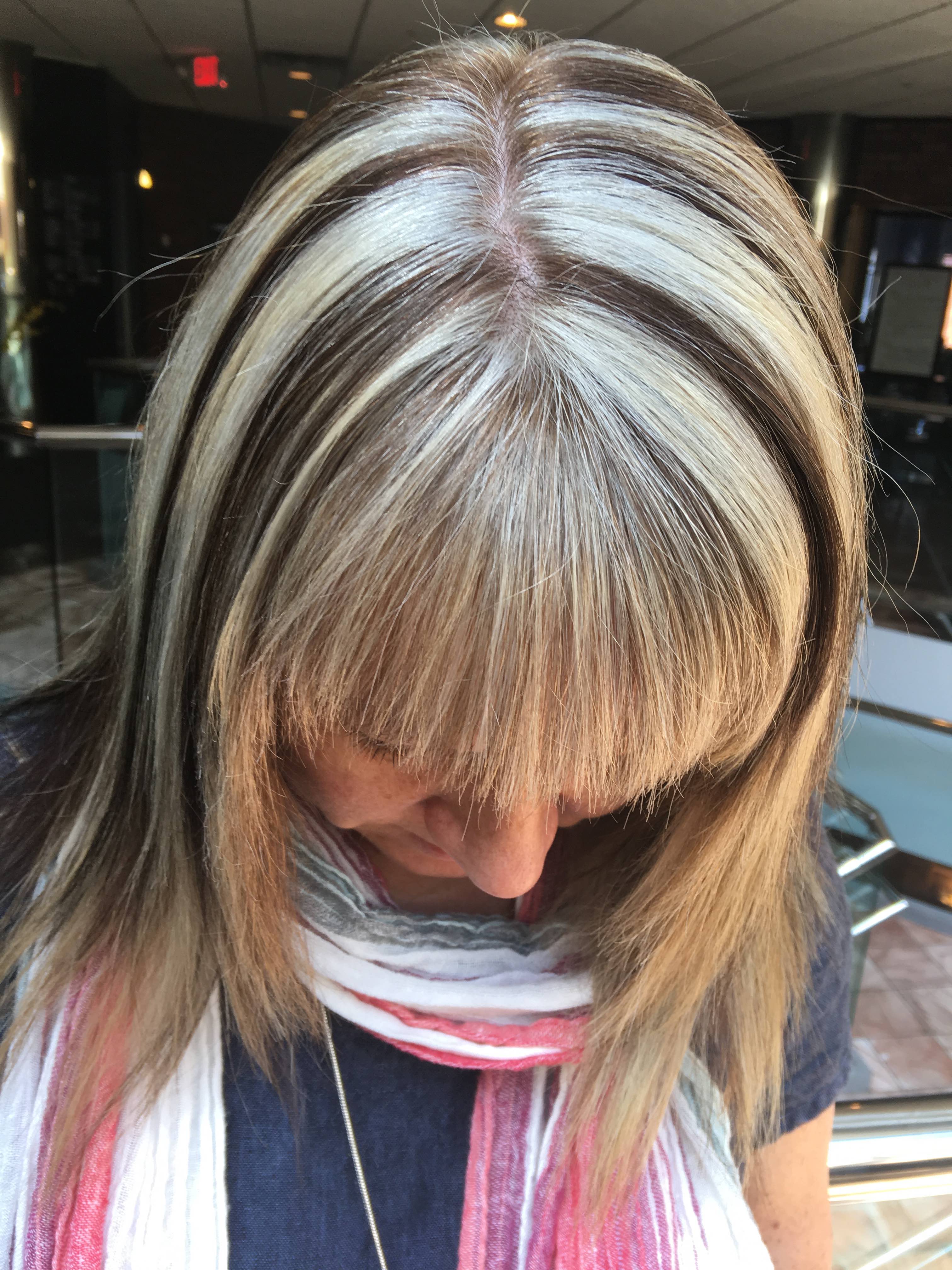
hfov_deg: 48.2
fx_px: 1063
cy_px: 635
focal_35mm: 29
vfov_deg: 61.7
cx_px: 476
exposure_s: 1/60
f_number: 2.2
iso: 25
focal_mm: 4.15
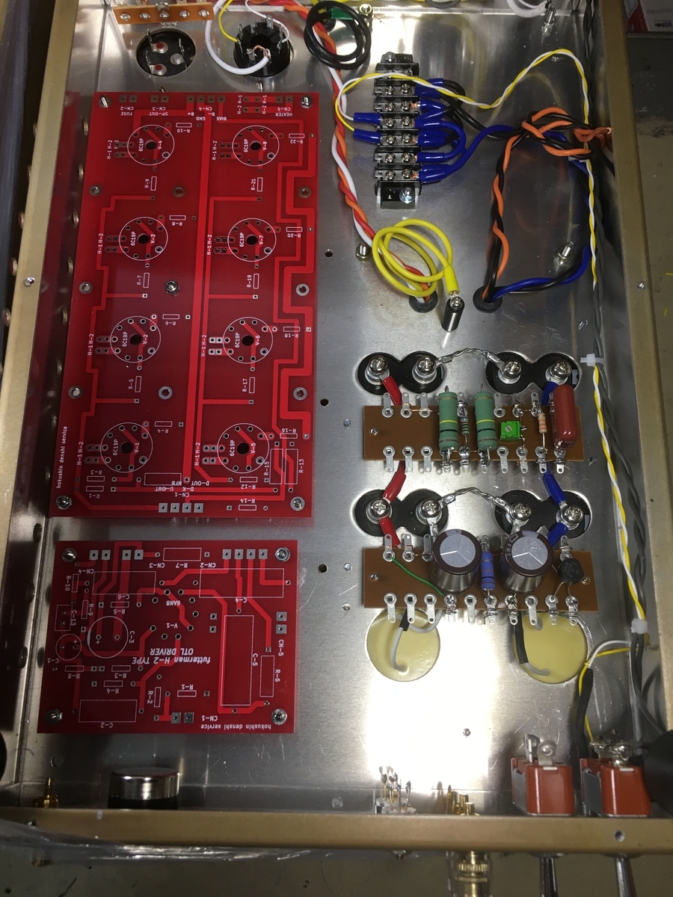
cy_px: 448
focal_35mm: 29
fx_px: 752
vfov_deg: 61.7
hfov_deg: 48.2
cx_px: 336
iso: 32
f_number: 2.2
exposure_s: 1/15
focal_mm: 4.15
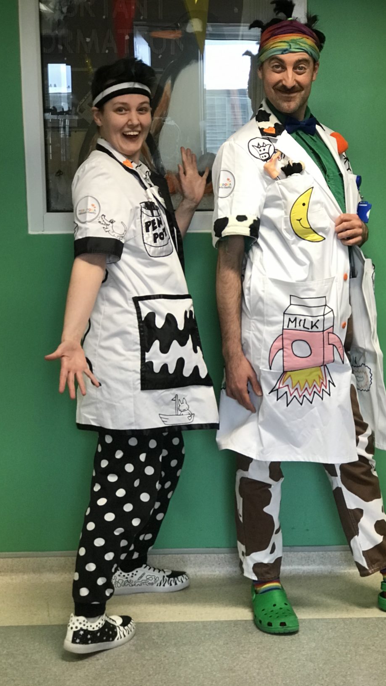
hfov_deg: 19.1
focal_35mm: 63
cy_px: 347
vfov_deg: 33.3
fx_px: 1146
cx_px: 255
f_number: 2.8
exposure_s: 1/50
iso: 100
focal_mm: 6.6
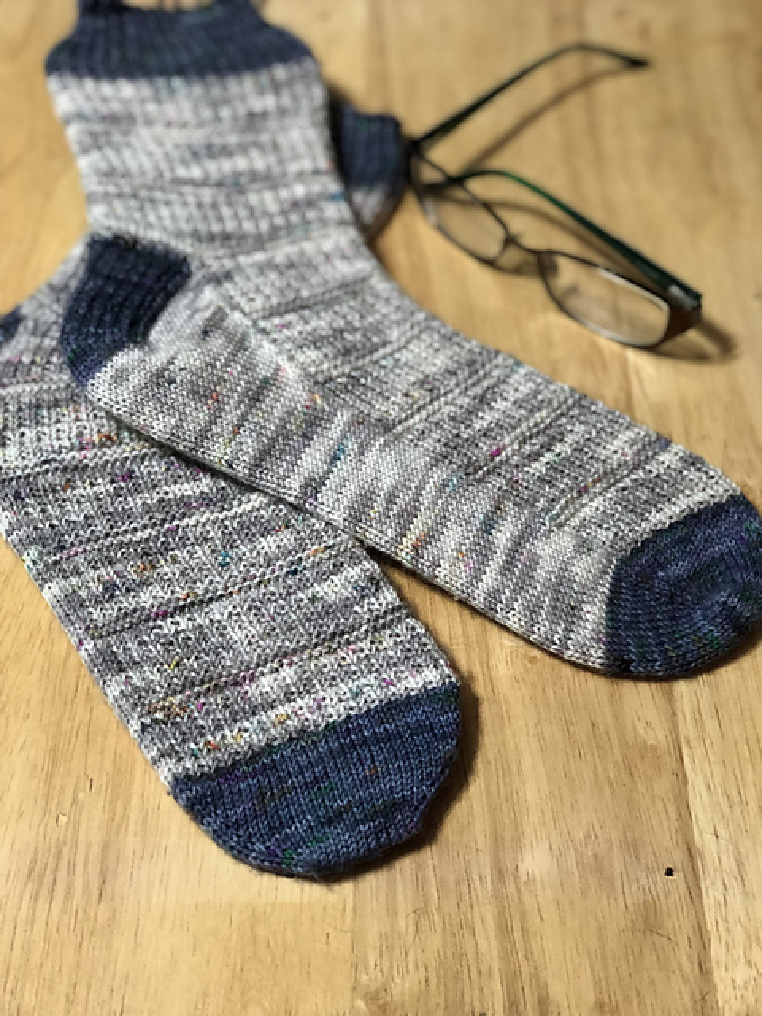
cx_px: 381
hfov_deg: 25.7
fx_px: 1673
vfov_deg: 33.8
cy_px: 508
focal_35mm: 57
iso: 320
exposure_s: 1/30
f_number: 2.8
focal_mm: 6.6
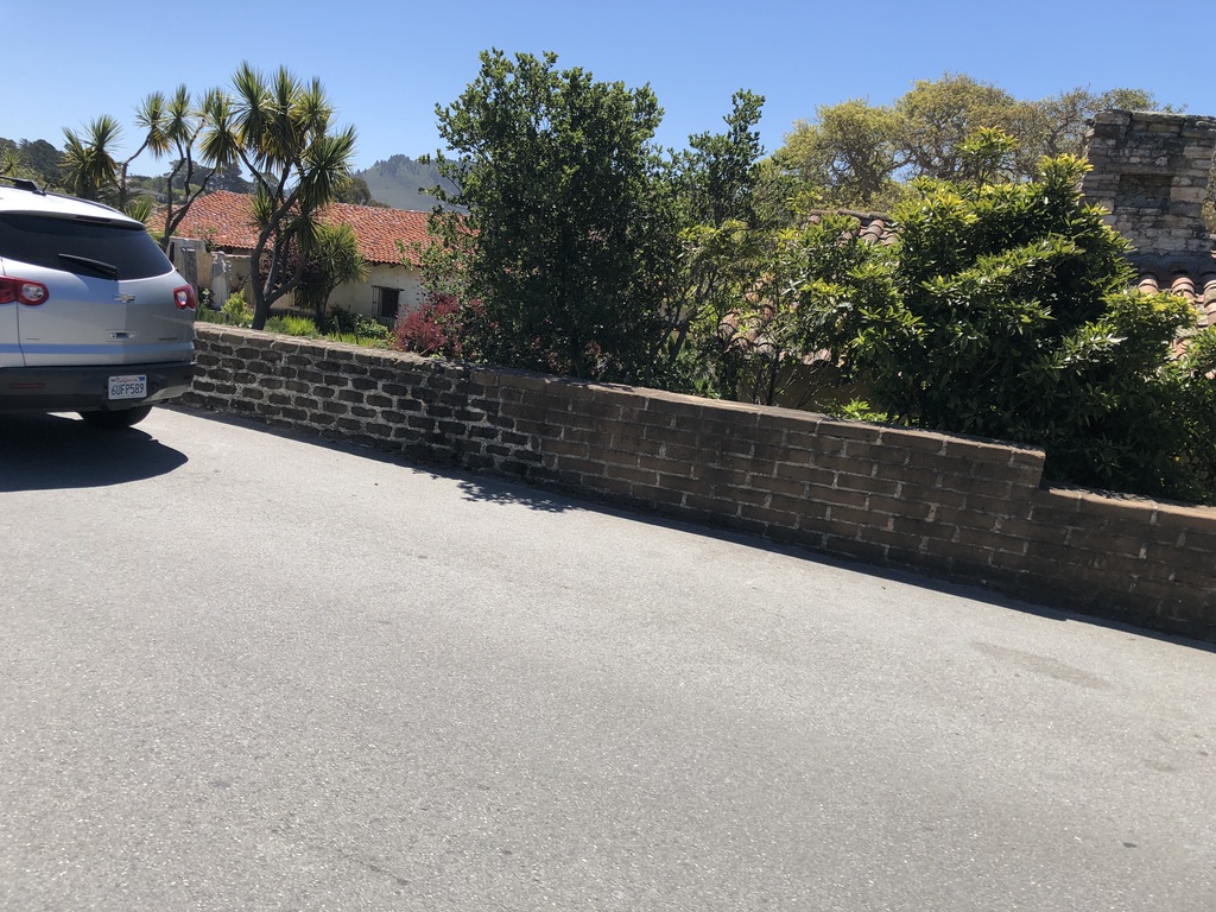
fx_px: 984
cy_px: 456
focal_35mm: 28
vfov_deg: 49.7
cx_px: 608
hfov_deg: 63.4
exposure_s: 1/1600
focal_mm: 4
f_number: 1.8
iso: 20
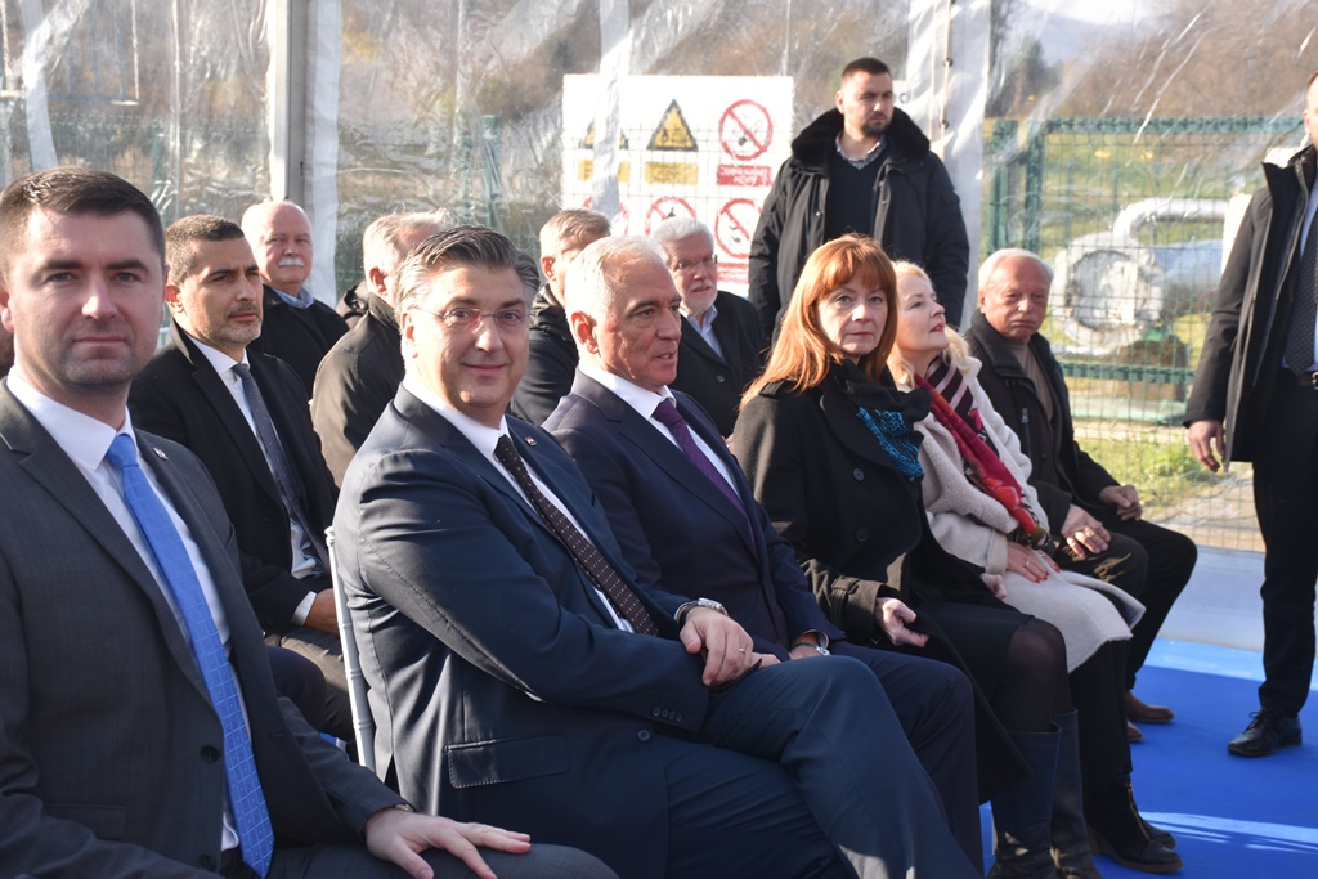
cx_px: 659
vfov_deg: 21.6
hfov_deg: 31.9
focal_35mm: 63
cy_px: 440
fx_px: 2307
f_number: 5.6
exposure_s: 1/250
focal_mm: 42
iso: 200
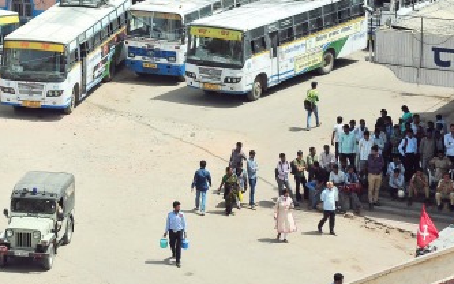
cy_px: -11
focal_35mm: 150
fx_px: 1856
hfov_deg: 13.9
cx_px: 71
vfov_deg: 8.7
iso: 400
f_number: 13
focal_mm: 70
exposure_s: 1/320
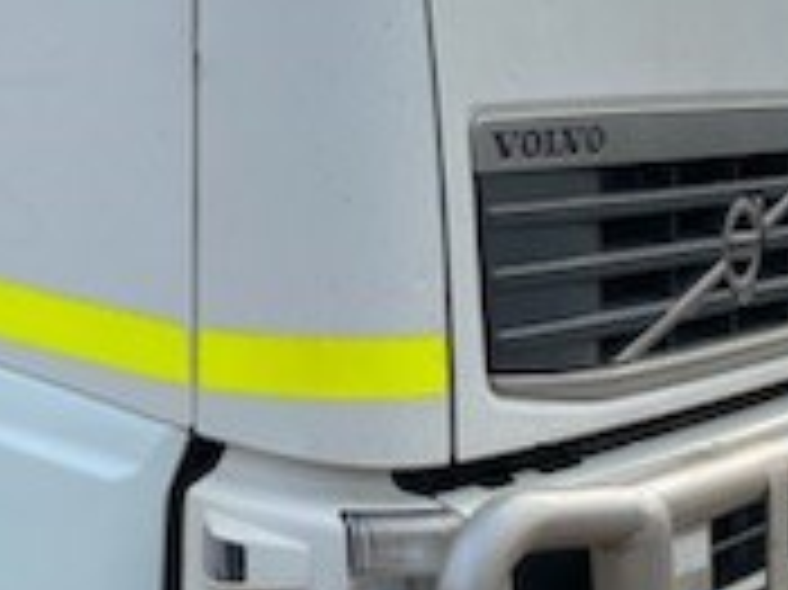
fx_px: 2161
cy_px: 59
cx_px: -153
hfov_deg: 19.5
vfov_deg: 15.4
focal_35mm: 95
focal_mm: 4.25
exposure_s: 1/1543
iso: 32
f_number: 1.8
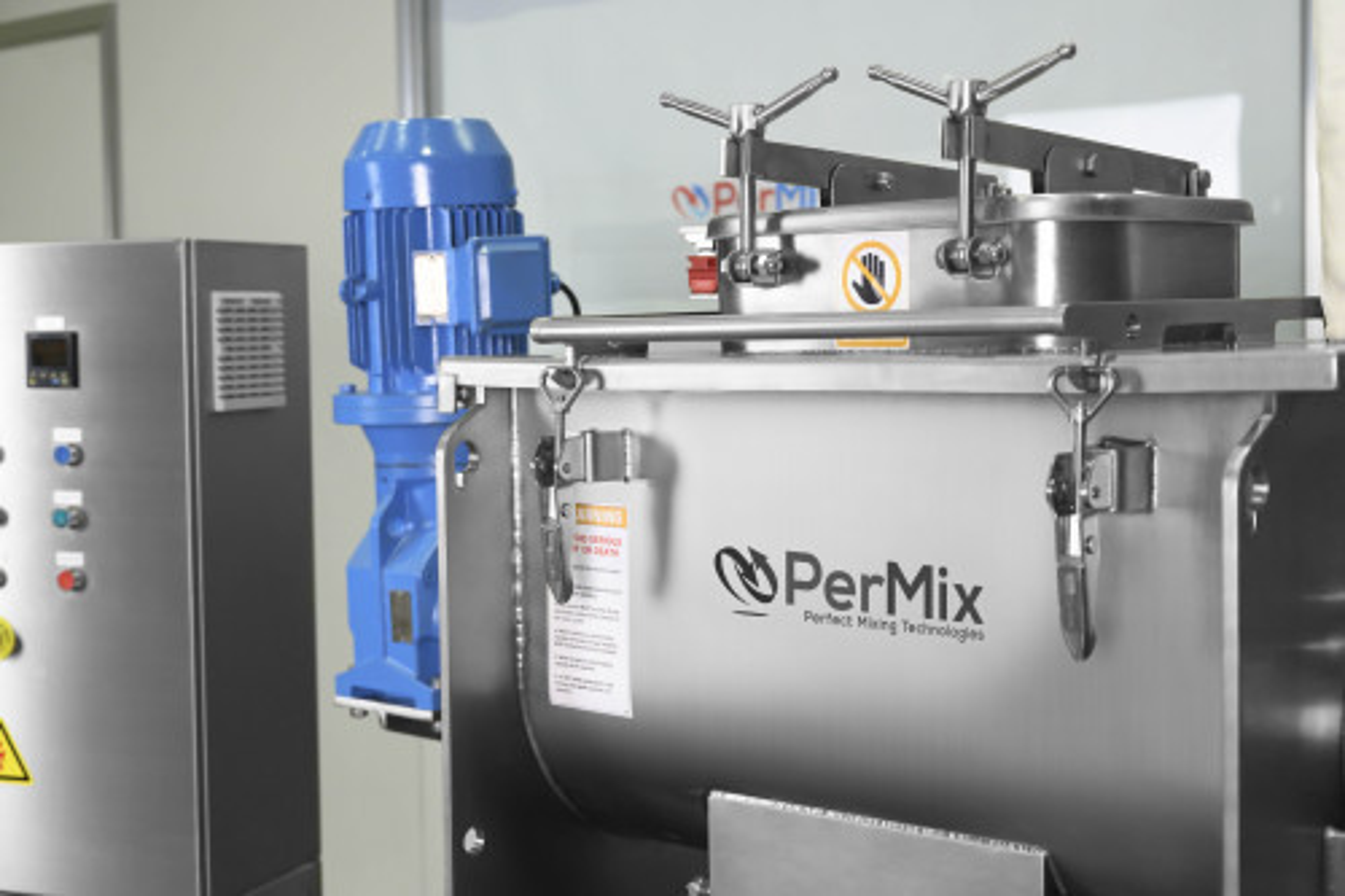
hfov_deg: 38.2
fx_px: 1942
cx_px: 672
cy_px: 448
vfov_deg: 26.0
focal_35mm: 52
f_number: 4
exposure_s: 1/125
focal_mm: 52
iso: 2000
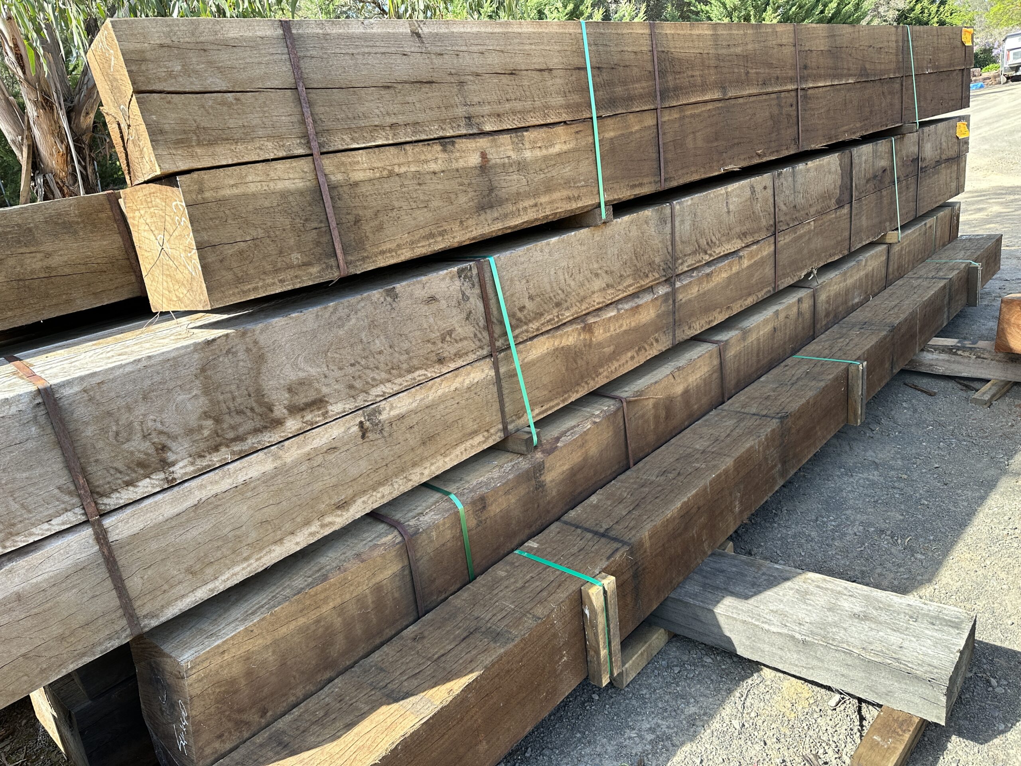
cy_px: 383
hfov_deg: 71.6
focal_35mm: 24
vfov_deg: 56.8
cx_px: 510
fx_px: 708
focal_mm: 6.86
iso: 80
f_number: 1.78
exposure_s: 1/421
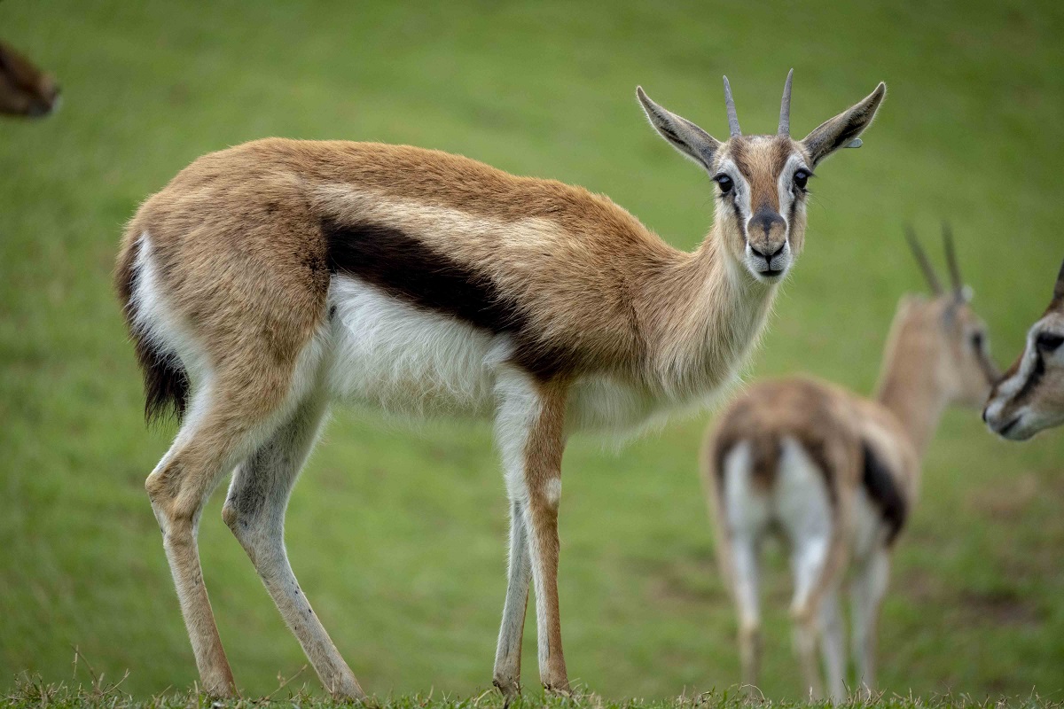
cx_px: 532
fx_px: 15515
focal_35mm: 525
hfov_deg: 3.9
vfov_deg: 2.6
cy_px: 354
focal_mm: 350
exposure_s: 1/500
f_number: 6.3
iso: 800
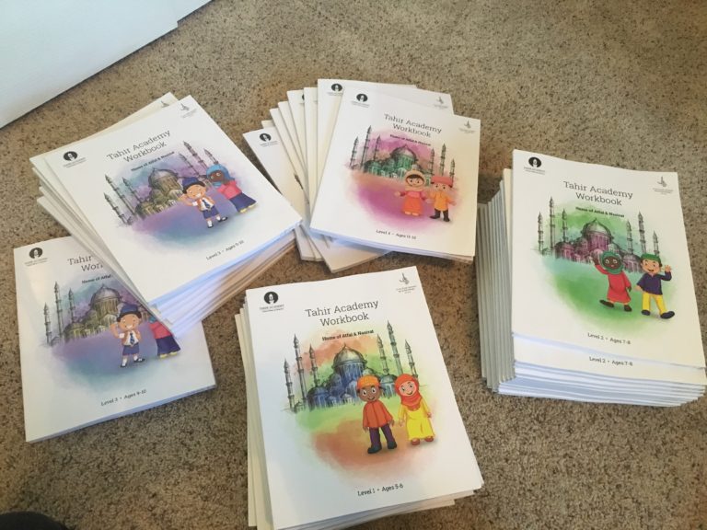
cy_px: 265
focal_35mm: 29
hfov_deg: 61.7
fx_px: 592
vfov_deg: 48.2
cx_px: 354
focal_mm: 4.15
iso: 250
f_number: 2.2
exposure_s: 1/30
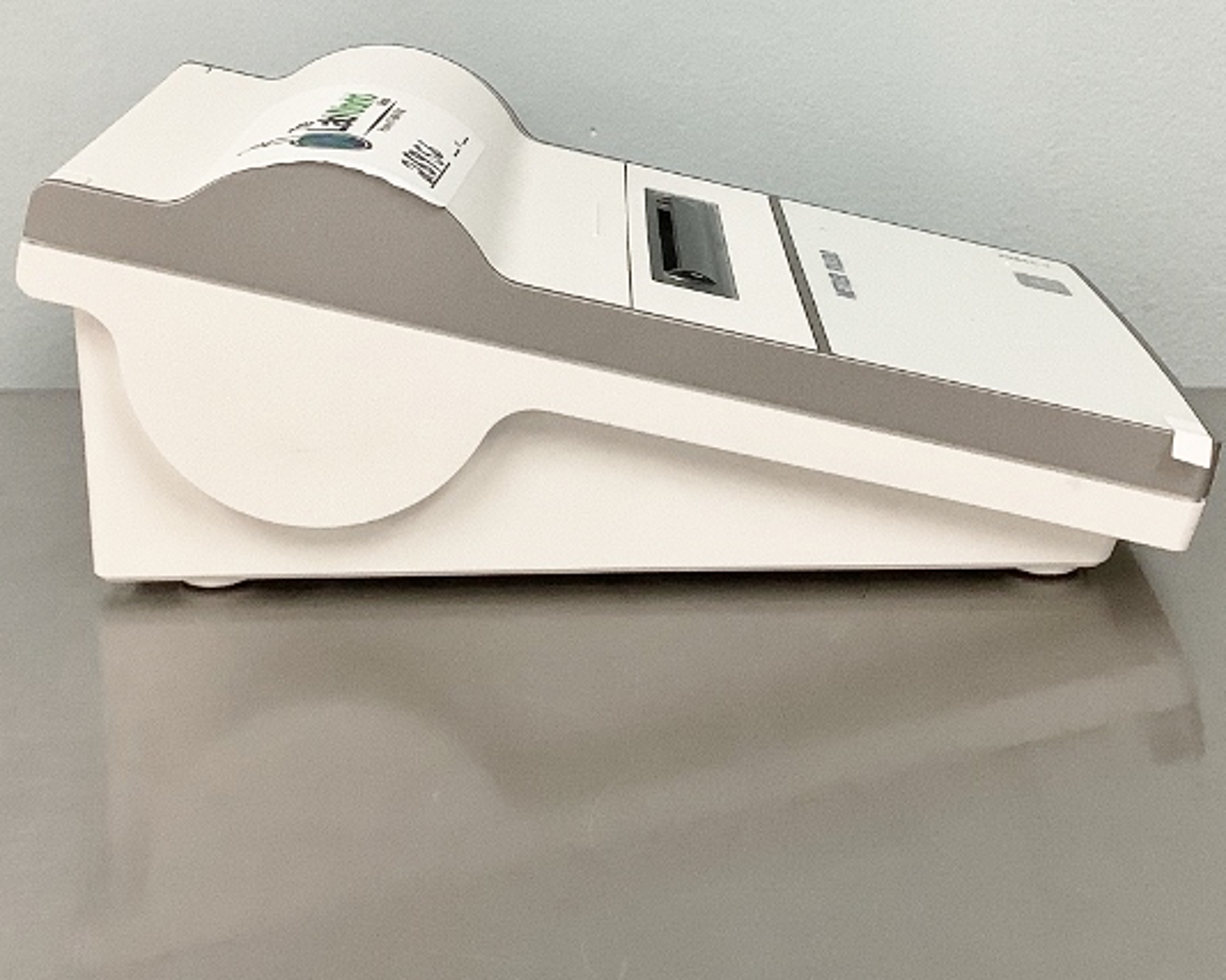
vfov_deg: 25.9
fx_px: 2104
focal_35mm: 58
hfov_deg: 32.5
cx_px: 641
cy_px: 243
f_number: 2.4
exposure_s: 1/60
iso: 125
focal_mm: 3.3
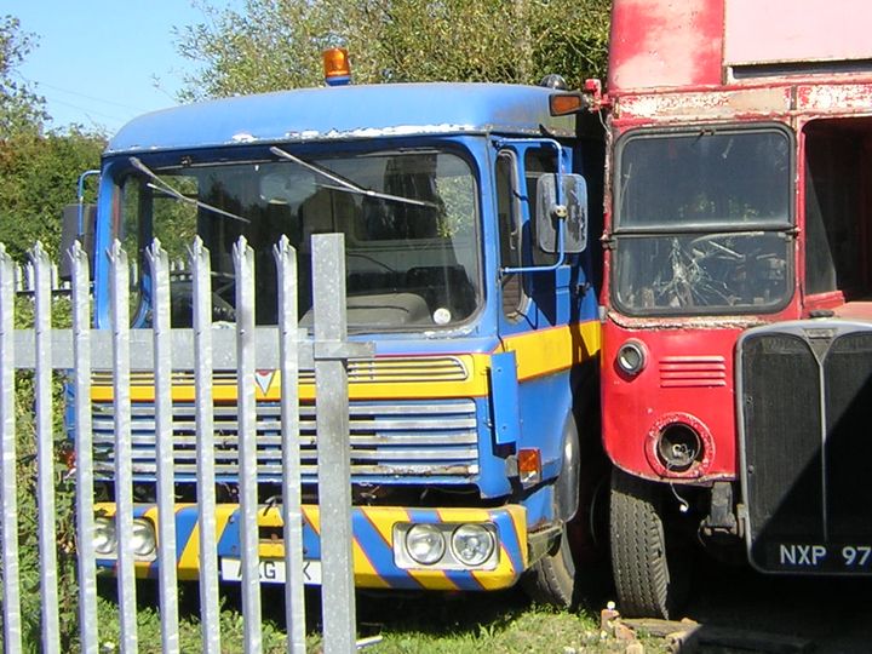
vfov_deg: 39.7
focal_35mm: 36
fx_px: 907
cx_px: 436
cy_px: 327
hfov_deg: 51.4
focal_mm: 4.7
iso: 100
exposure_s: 1/206
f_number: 5.2
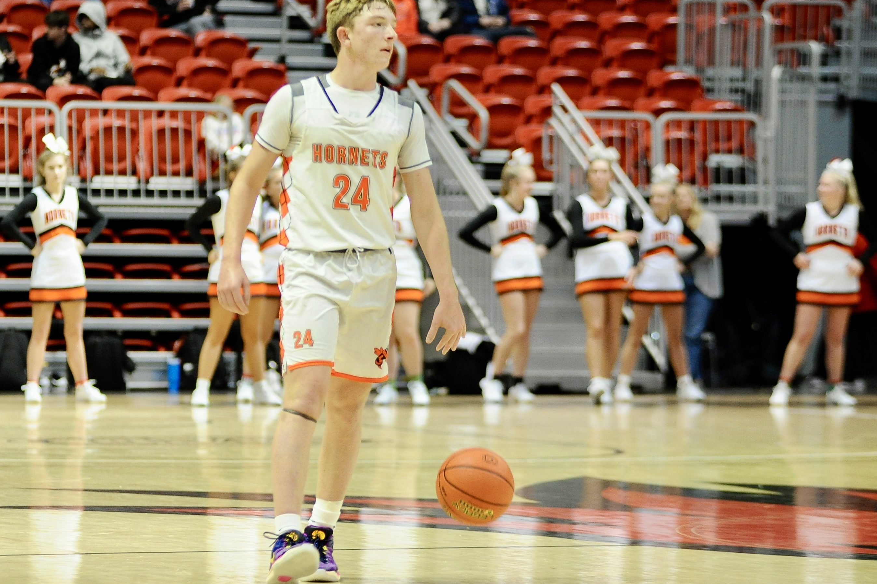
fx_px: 4457
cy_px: 232
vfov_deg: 7.5
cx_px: 364
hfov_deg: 11.2
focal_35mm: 183
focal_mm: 135
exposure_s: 1/500
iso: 2000
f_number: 2.8
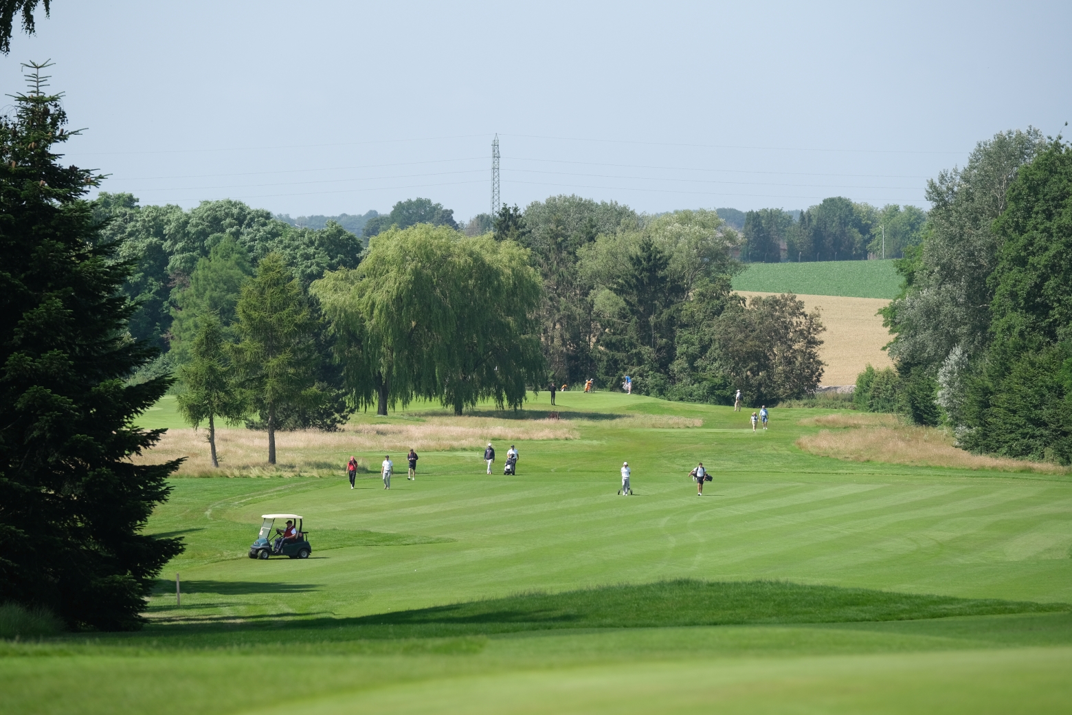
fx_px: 6253
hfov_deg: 9.8
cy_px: 358
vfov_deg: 6.5
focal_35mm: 210
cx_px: 536
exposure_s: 1/750
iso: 200
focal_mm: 140
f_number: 4.5
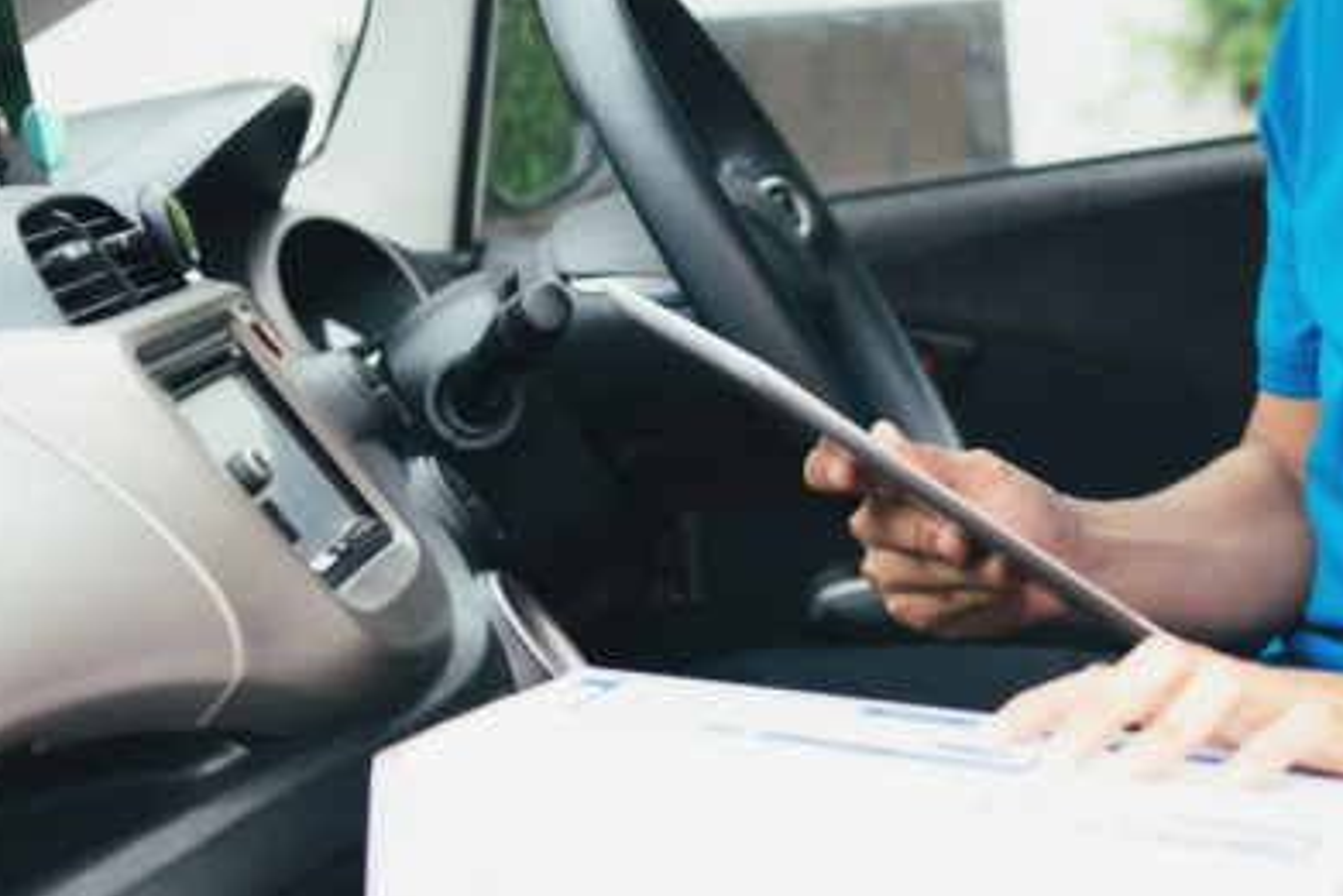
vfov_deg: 13.1
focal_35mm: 104
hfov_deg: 19.5
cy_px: 209
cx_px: 965
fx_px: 3881
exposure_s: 1/250
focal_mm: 35
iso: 200
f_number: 2
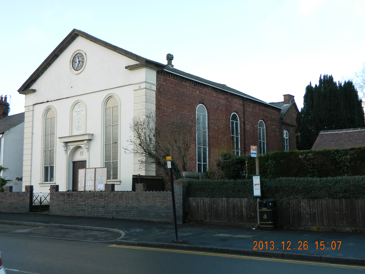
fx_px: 432
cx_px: 182
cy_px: 137
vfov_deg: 35.1
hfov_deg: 45.8
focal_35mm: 41
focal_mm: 7.3
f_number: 3.5
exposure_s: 1/100
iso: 80
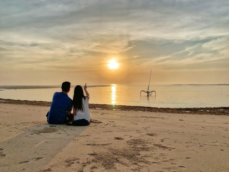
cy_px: 86
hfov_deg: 67.3
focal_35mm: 26
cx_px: 114
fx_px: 172
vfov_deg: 53.1
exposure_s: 1/4673
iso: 25
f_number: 1.8
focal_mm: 4.3
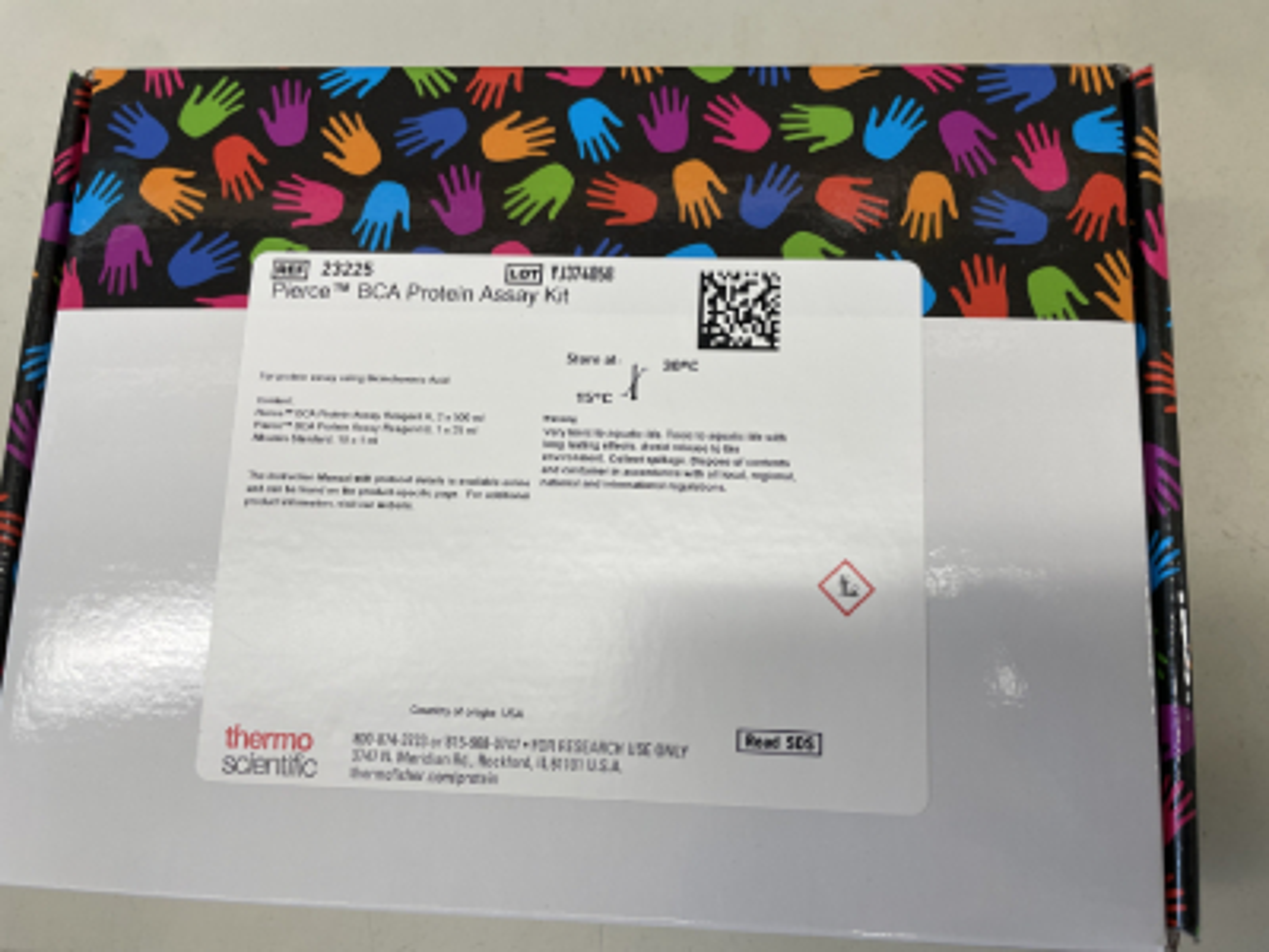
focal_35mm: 26
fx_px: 953
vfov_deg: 53.1
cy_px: 476
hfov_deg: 67.3
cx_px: 634
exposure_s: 1/120
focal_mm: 4.2
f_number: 1.6
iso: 50
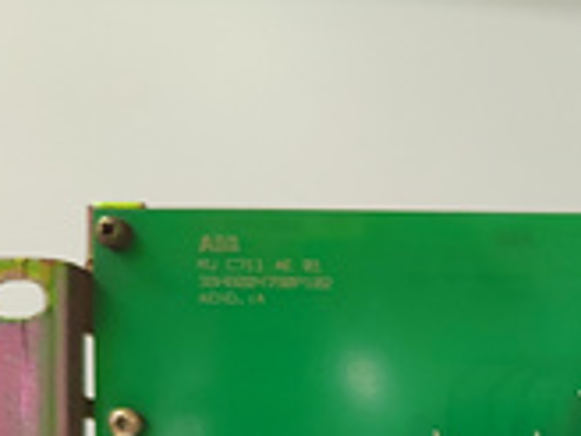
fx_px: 1175
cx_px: 694
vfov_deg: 19.0
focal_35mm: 70
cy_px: 608
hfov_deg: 25.1
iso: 1506
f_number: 1.9
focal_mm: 5.52
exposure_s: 1/50
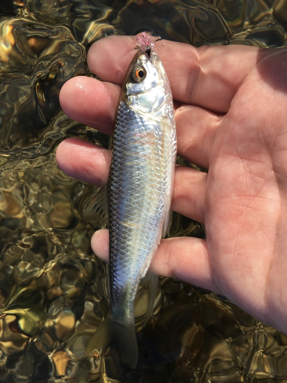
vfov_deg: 61.7
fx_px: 321
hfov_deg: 48.2
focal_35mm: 29
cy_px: 192
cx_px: 144
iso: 25
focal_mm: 4.15
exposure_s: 1/1068
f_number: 2.2
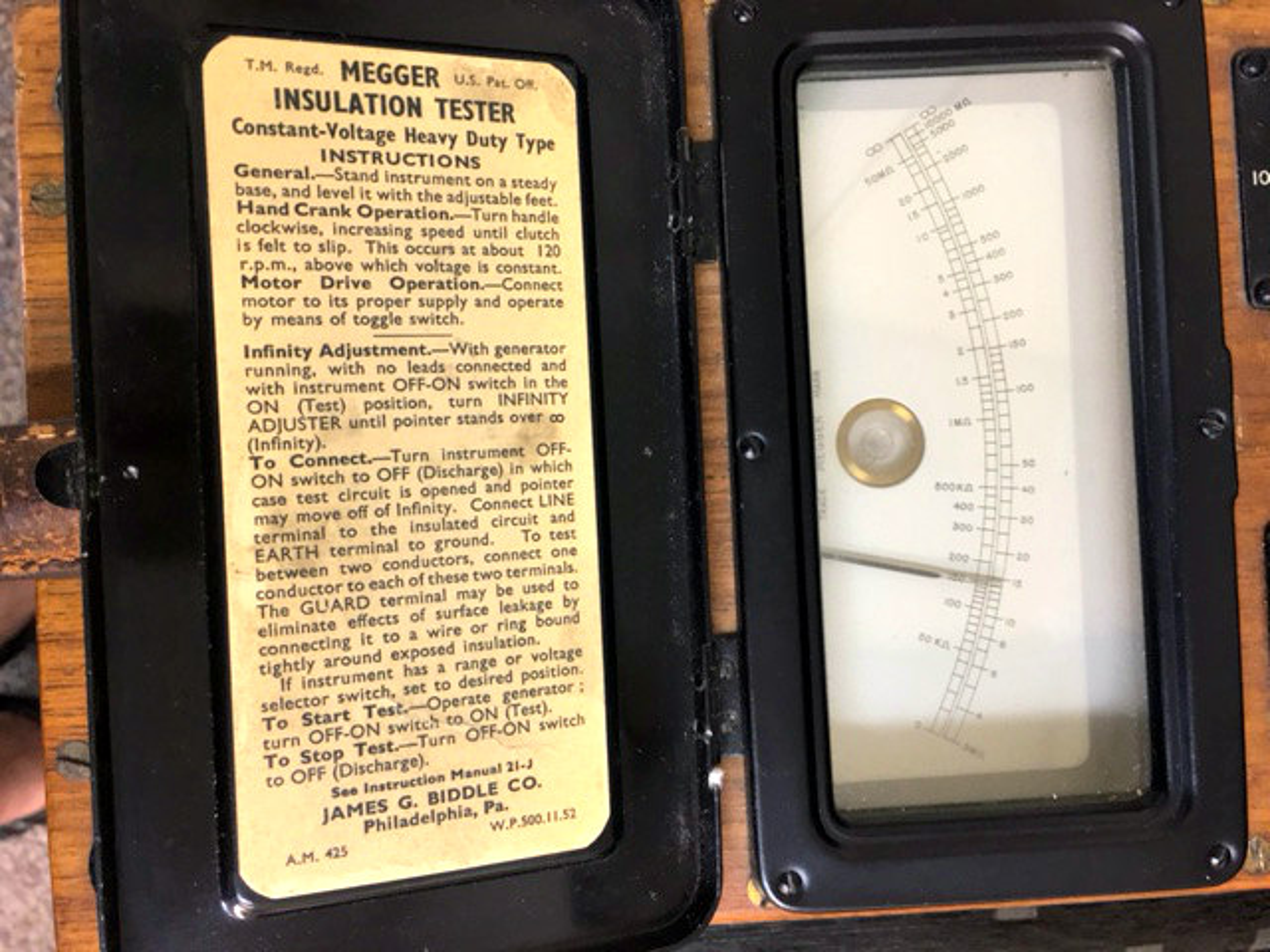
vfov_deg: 48.2
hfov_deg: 61.7
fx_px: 1064
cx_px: 635
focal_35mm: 29
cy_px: 476
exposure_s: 1/30
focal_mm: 4.15
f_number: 2.2
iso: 160
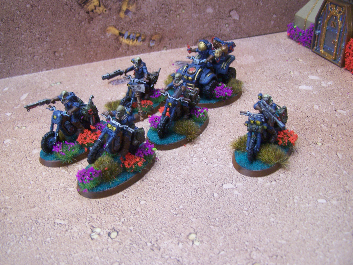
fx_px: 388
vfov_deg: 37.8
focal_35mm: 38
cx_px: 176
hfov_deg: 48.9
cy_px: 132
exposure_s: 1/8
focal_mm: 6.3
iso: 160
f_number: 2.8
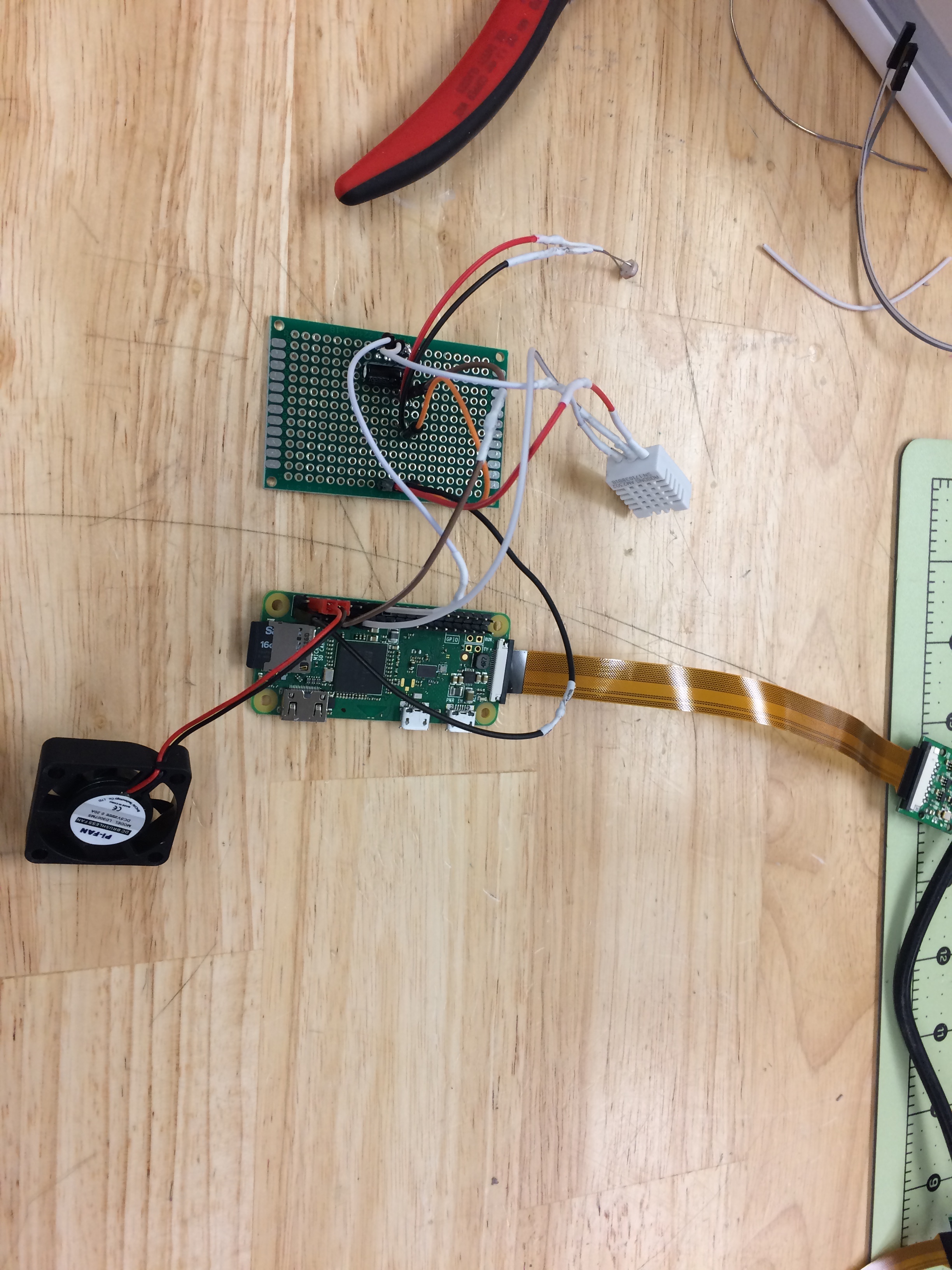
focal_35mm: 29
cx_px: 476
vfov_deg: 61.7
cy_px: 635
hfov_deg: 48.2
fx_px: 1063
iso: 32
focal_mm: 4.15
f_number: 2.2
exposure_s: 1/40
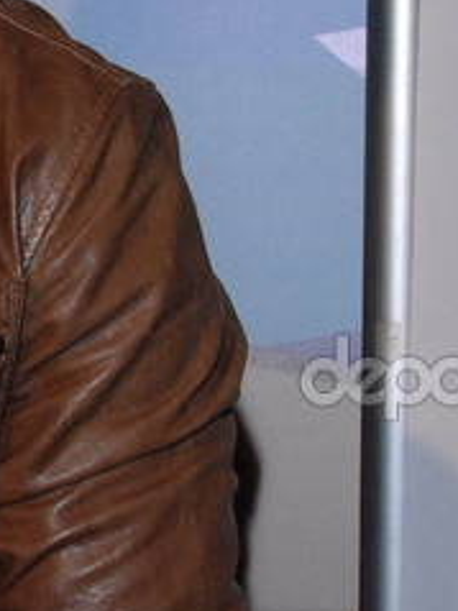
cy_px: 380
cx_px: -380
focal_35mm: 210
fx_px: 3708
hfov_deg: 6.9
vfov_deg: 9.4
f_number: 9
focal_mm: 34
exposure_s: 1/250
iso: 400
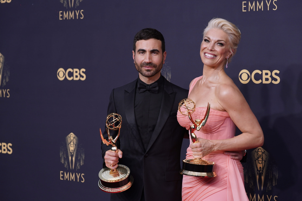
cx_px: 151
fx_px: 847
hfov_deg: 20.2
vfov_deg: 13.6
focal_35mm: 101
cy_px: 100
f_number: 5
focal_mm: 101
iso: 800
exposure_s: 1/640
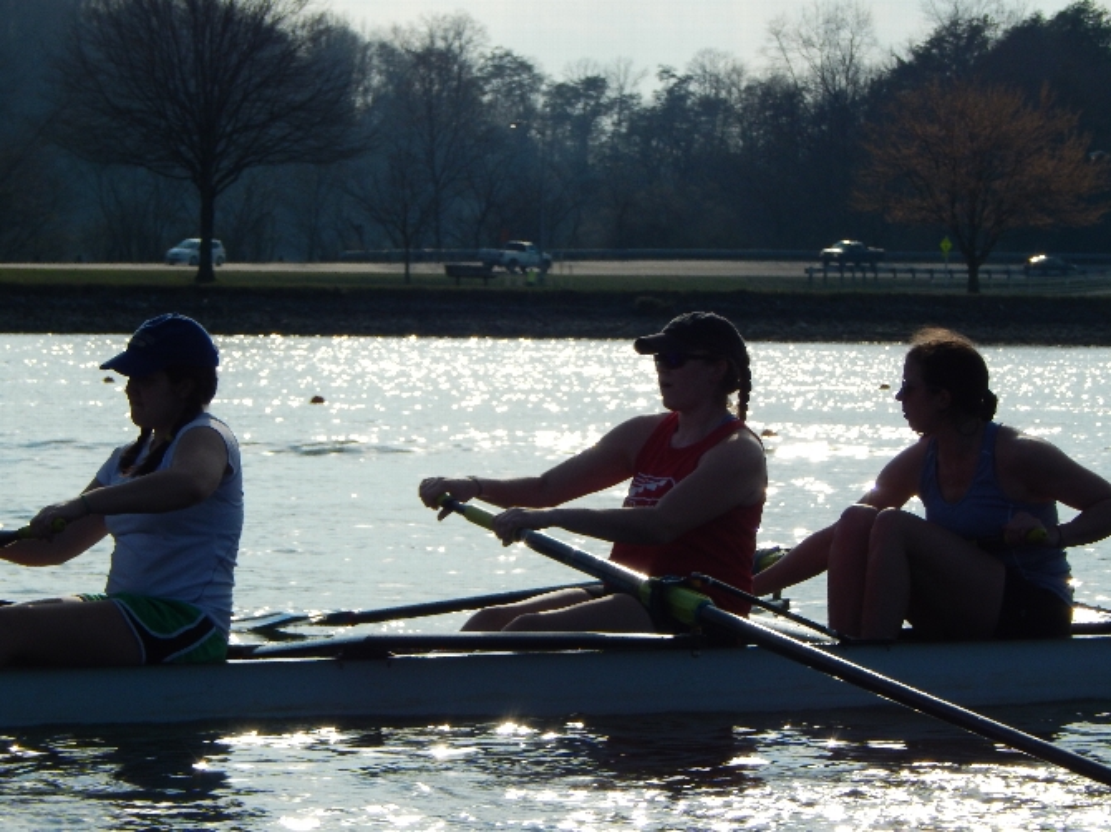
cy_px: 416
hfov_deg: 10.9
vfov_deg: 8.2
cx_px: 556
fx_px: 5839
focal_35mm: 182
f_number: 10.5
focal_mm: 32.8
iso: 125
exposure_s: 1/400
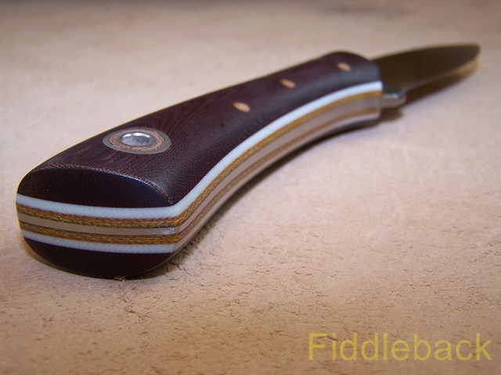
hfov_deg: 46.8
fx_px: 579
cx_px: 250
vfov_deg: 36.0
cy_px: 188
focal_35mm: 40
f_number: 2.8
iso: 80
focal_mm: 6.7
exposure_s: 1/125
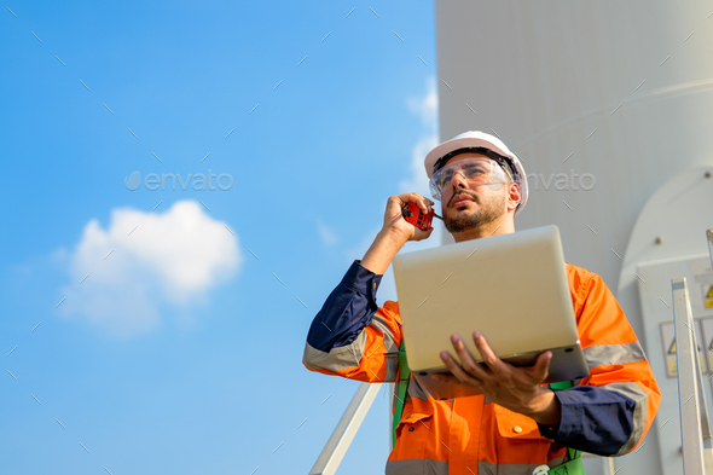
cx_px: 356
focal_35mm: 50
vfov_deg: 27.0
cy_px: 238
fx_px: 990
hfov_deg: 39.6
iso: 64
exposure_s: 1/2000
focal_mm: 50
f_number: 2.8
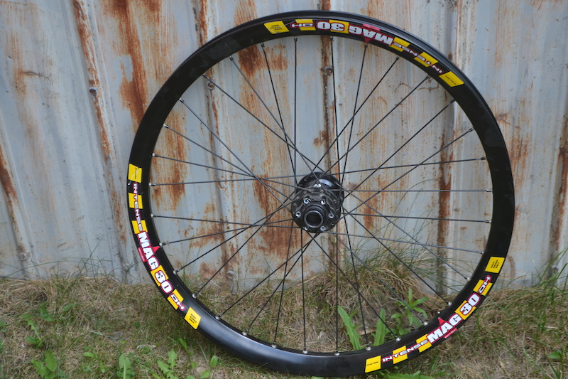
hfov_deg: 29.2
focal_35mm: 69
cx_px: 284
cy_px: 190
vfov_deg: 19.7
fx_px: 1088
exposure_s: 1/125
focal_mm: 46
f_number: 5.6
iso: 125
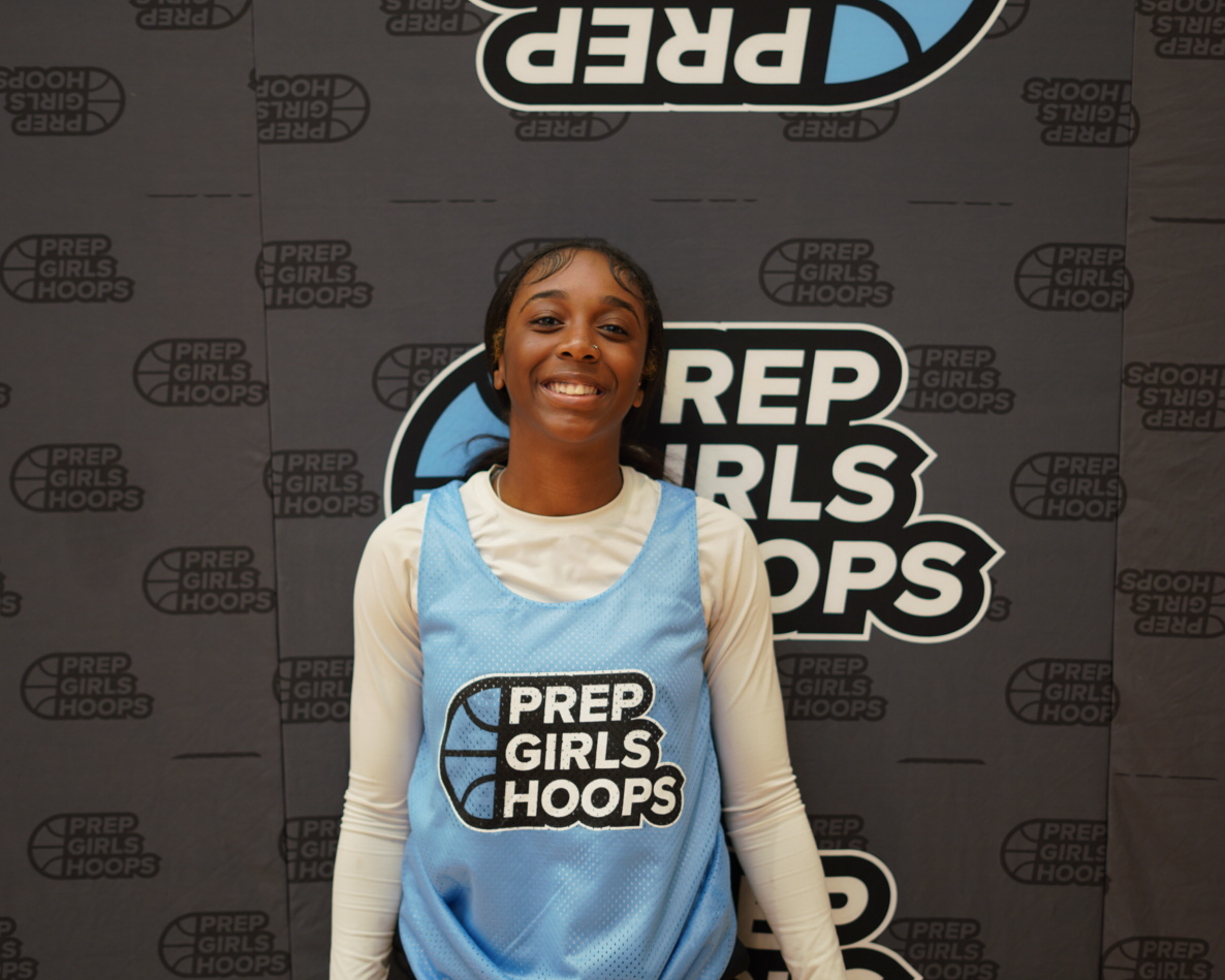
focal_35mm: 64
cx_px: 643
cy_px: 457
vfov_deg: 23.8
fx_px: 2321
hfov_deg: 29.6
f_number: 1.8
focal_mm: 50
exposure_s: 1/125
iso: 200
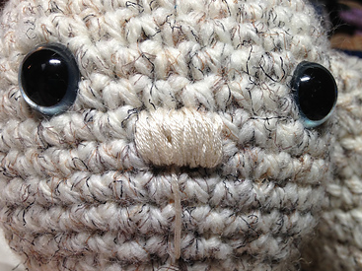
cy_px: 187
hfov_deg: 42.1
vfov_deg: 31.8
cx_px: 178
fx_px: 470
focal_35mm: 45
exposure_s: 1/20
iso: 50
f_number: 2.4
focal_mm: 4.12
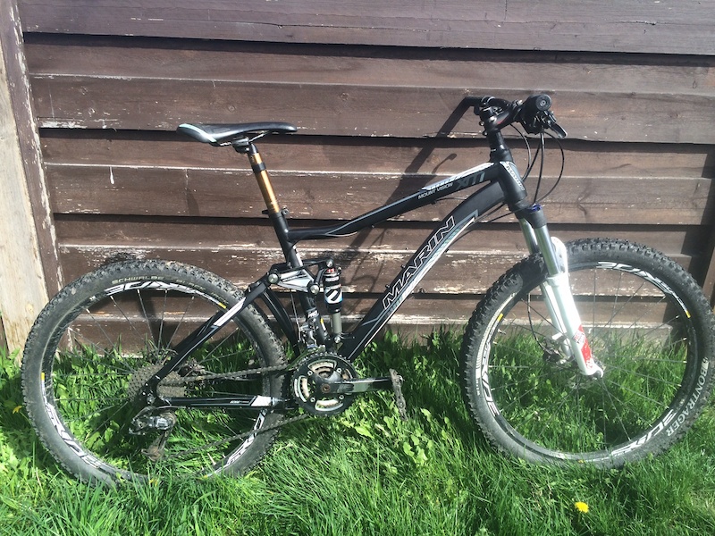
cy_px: 268
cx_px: 358
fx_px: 599
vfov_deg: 48.2
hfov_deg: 61.7
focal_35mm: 29
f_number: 2.2
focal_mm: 4.15
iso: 32
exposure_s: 1/547
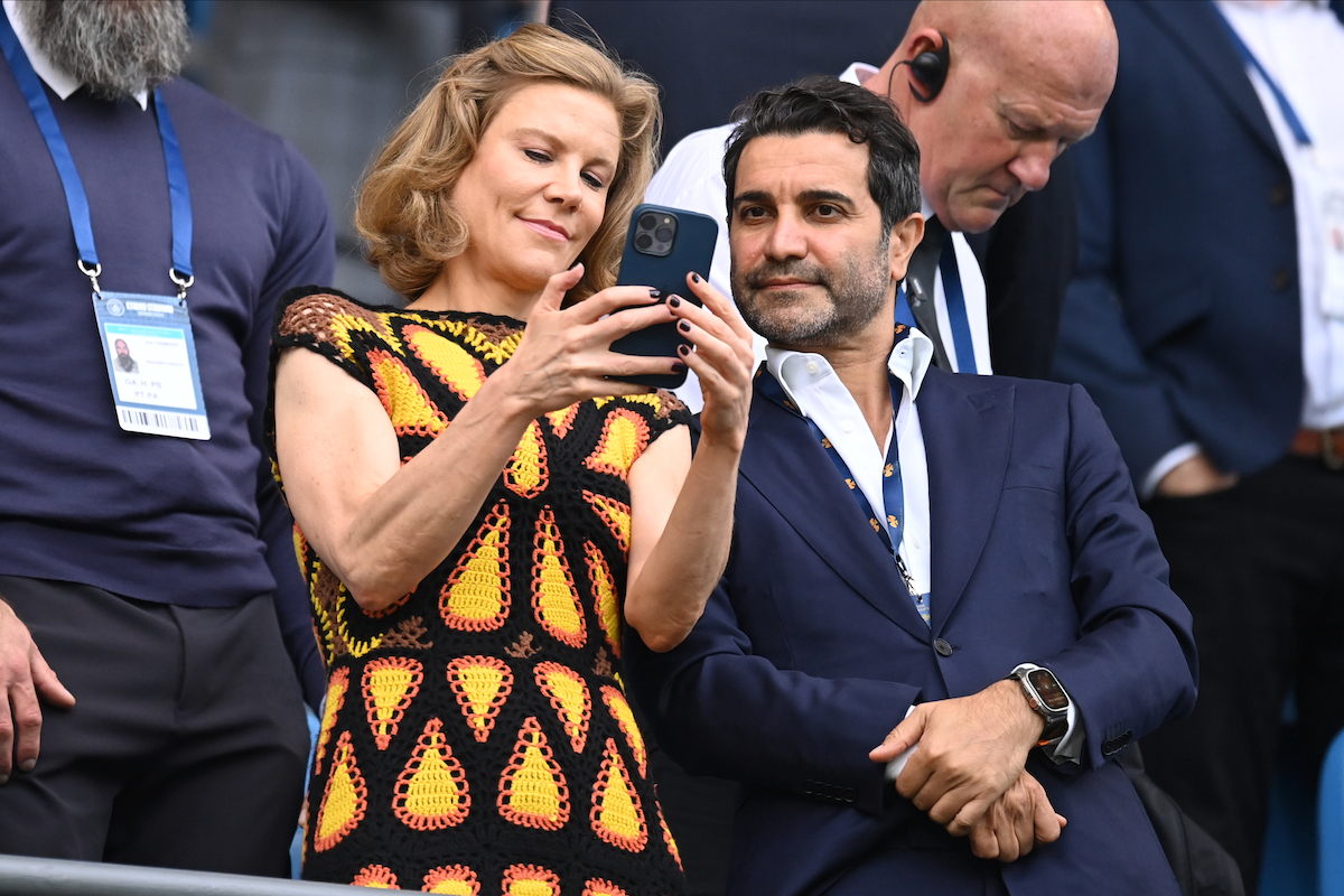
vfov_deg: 2.7
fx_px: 18665
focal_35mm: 500
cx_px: 672
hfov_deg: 4.1
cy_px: 448
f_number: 4
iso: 2500
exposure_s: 1/320
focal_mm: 500
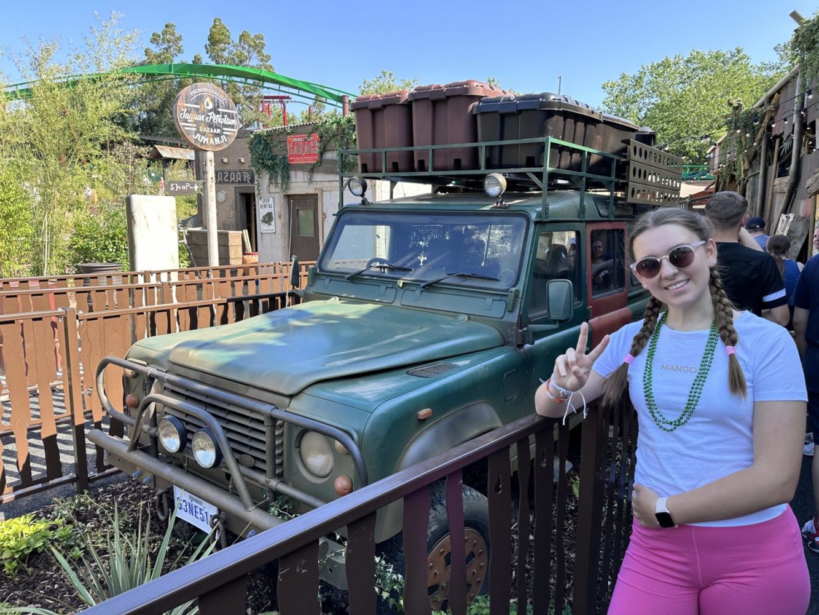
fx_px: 568
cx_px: 410
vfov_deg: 56.8
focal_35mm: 24
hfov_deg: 71.6
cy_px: 308
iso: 80
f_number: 1.78
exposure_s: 1/816
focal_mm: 6.86
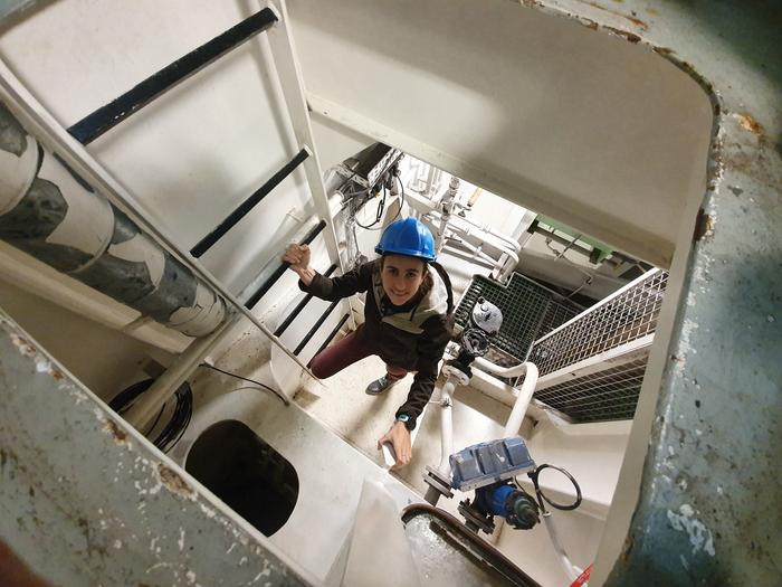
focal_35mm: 13
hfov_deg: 106.2
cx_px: 391
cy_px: 294
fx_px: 294
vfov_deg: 89.9
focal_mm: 1.8
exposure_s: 1/20
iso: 640
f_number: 2.2
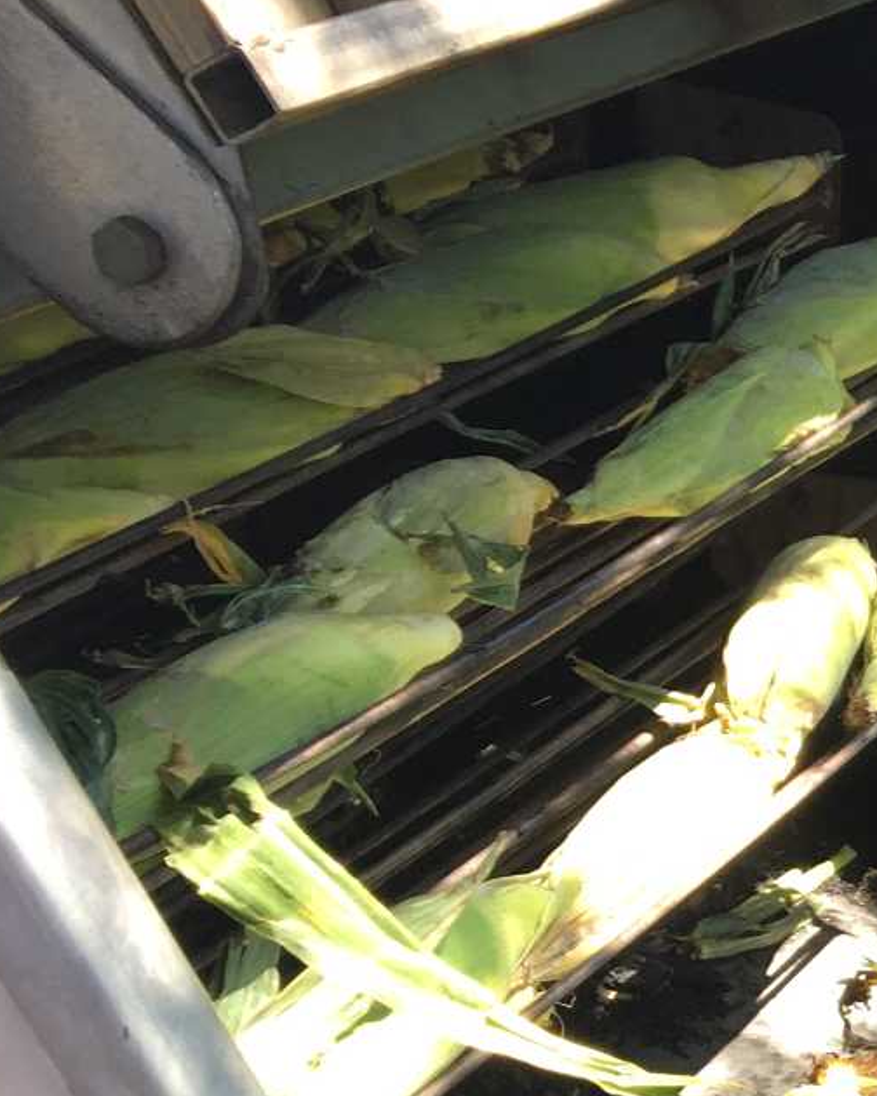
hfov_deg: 14.2
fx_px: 2985
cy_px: 960
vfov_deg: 20.4
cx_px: 1704
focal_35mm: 92
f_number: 2.2
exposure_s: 1/120
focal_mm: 4.15
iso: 25
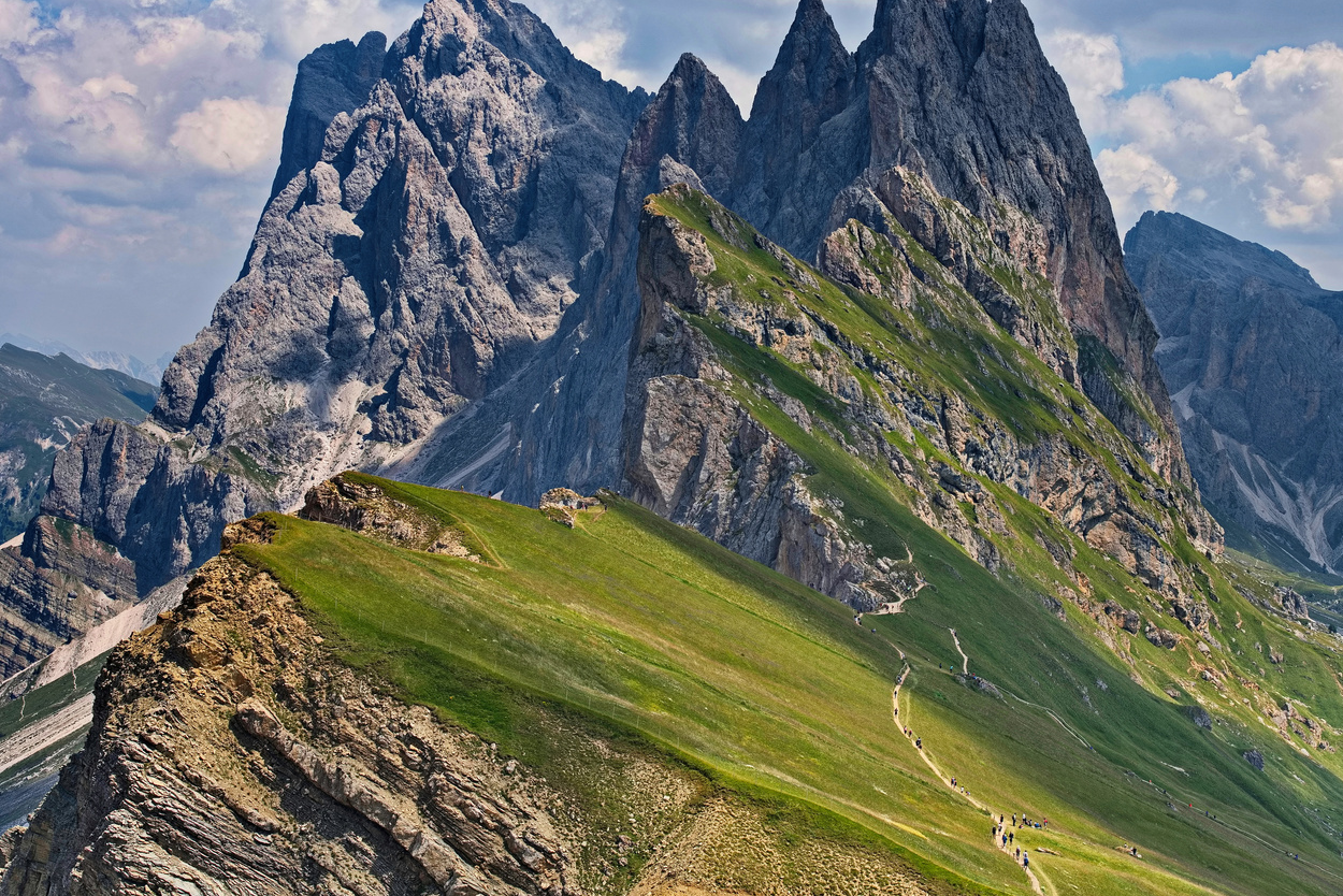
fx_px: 2127
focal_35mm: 57
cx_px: 732
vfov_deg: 23.7
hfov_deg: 35.0
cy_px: 346
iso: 100
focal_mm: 44
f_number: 8
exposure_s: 1/250
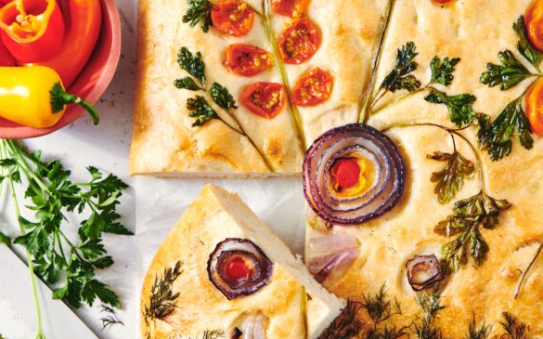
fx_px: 1509
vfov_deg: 12.7
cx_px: 266
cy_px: 60
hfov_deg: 20.4
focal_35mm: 102
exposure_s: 1/200
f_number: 7.1
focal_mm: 65
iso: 125
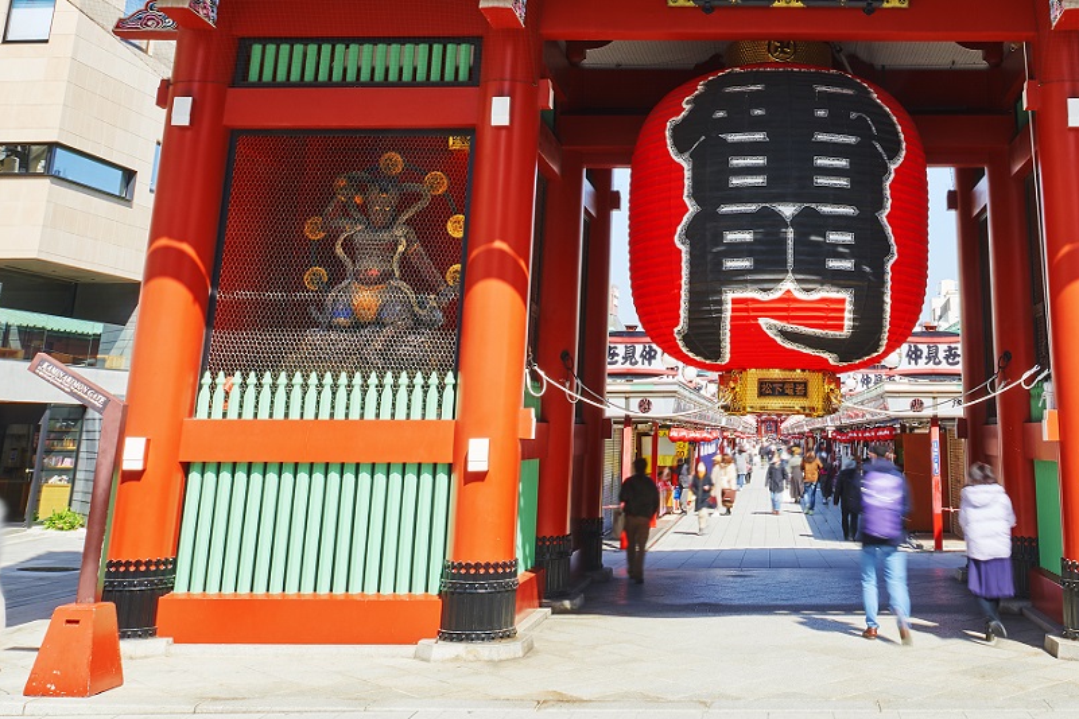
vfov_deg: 29.3
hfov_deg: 44.1
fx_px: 1289
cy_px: 13
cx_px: 799
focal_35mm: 43
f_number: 16
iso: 64
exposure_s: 1/4
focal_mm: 19
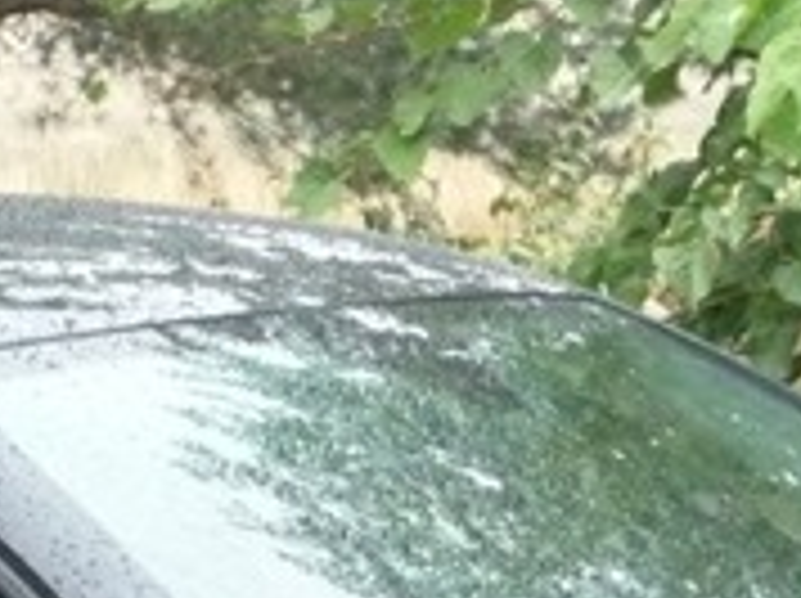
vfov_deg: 6.9
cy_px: 812
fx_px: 4899
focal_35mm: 212
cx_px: 230
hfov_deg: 9.3
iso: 400
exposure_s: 1/40
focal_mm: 6.8
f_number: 4
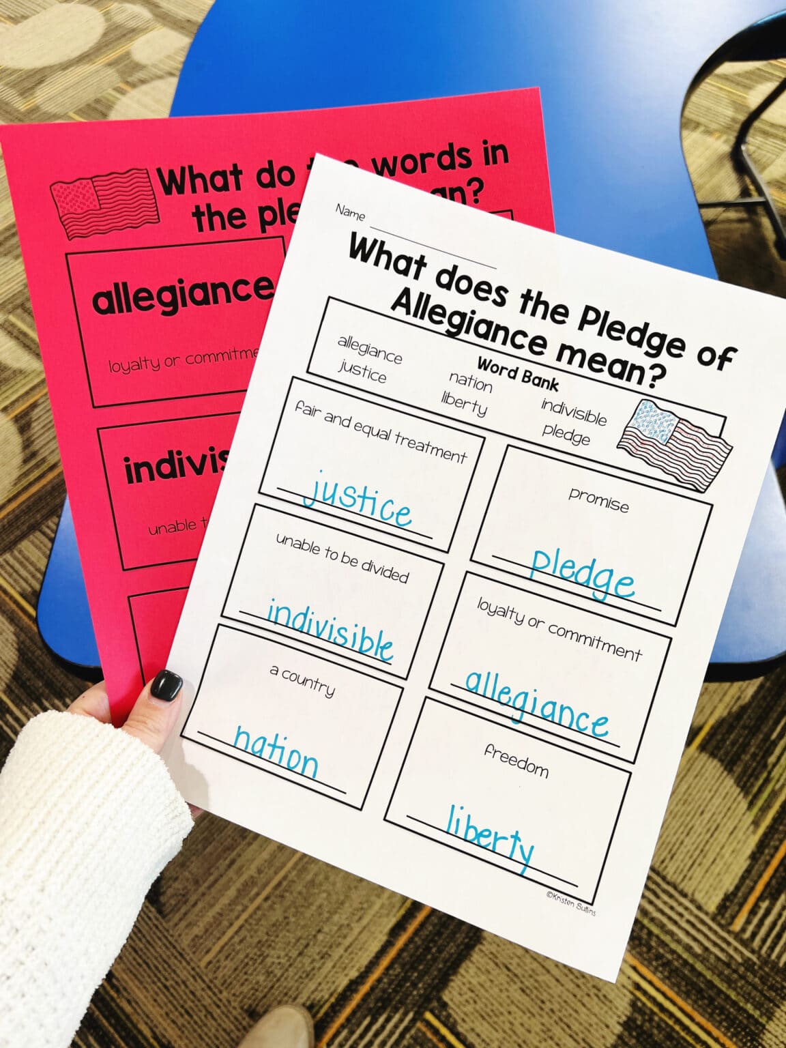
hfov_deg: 53.1
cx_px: 393
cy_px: 524
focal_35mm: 26
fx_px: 787
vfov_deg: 67.3
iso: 64
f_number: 1.5
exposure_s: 1/60
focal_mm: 5.7
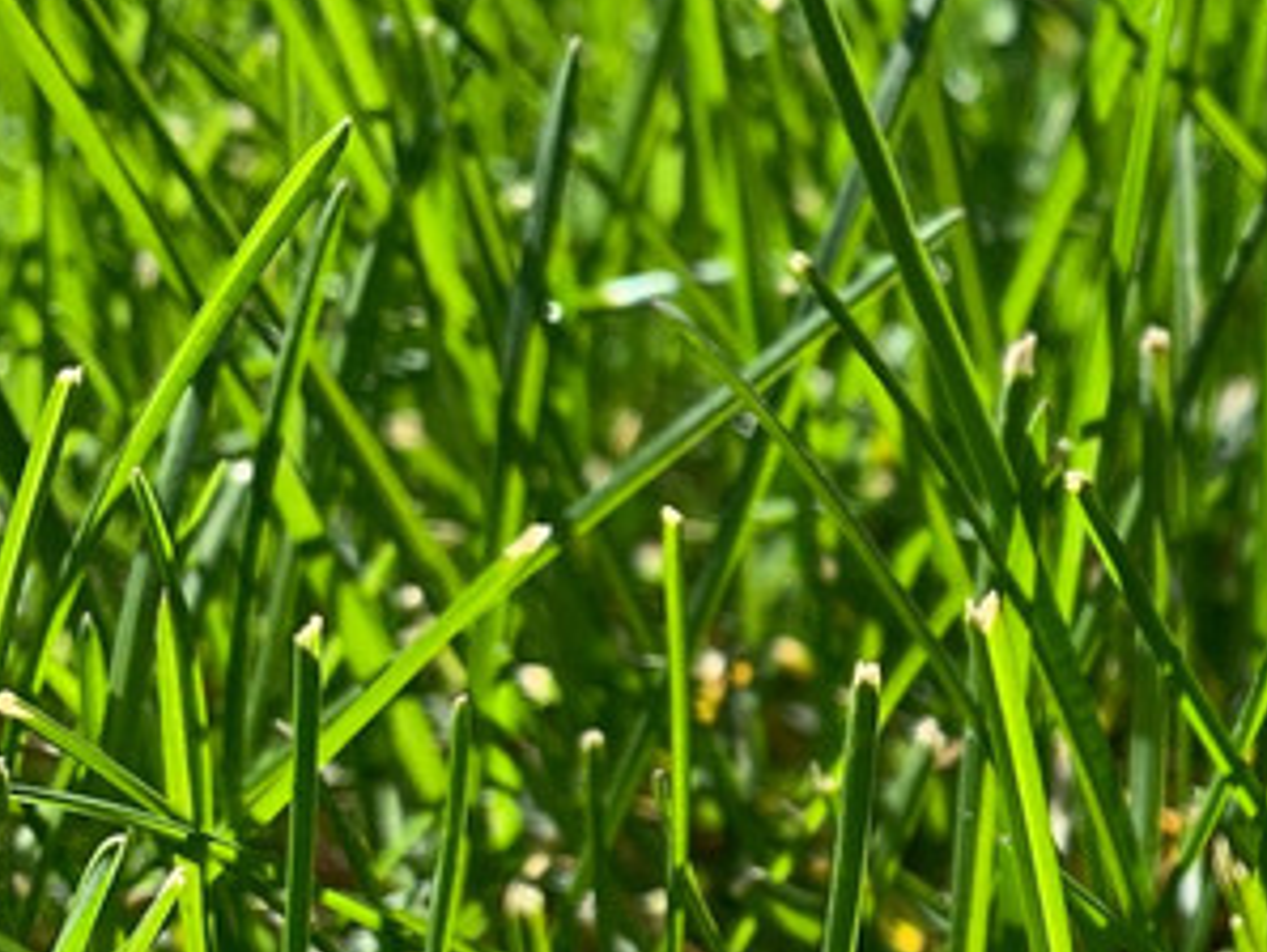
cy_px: 1020
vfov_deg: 15.5
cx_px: 1966
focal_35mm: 93
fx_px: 3407
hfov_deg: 18.4
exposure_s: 1/849
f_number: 1.8
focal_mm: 4.25
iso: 25
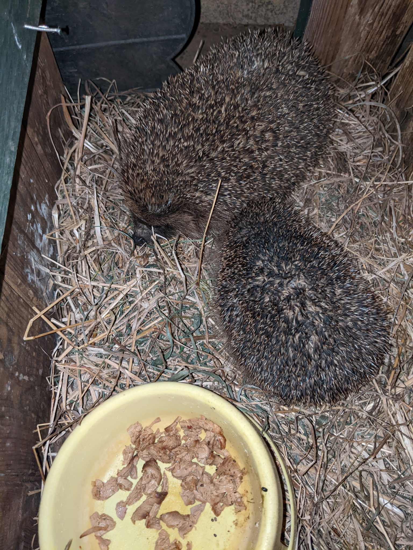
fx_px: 430
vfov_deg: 65.3
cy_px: 275
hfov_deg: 51.4
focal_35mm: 27
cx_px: 206
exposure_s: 1/25
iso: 210
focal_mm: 4.44
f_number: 1.8
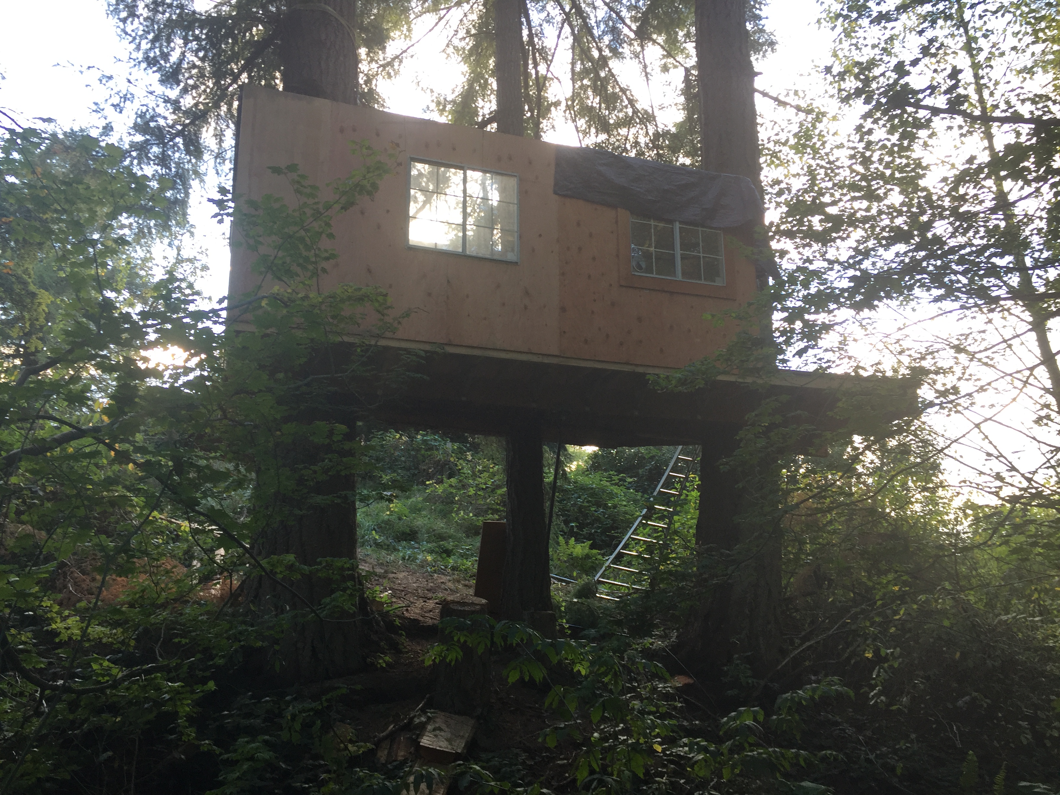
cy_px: 398
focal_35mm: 29
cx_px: 530
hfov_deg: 61.7
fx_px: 888
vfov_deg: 48.2
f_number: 2.2
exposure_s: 1/60
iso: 32
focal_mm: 4.15
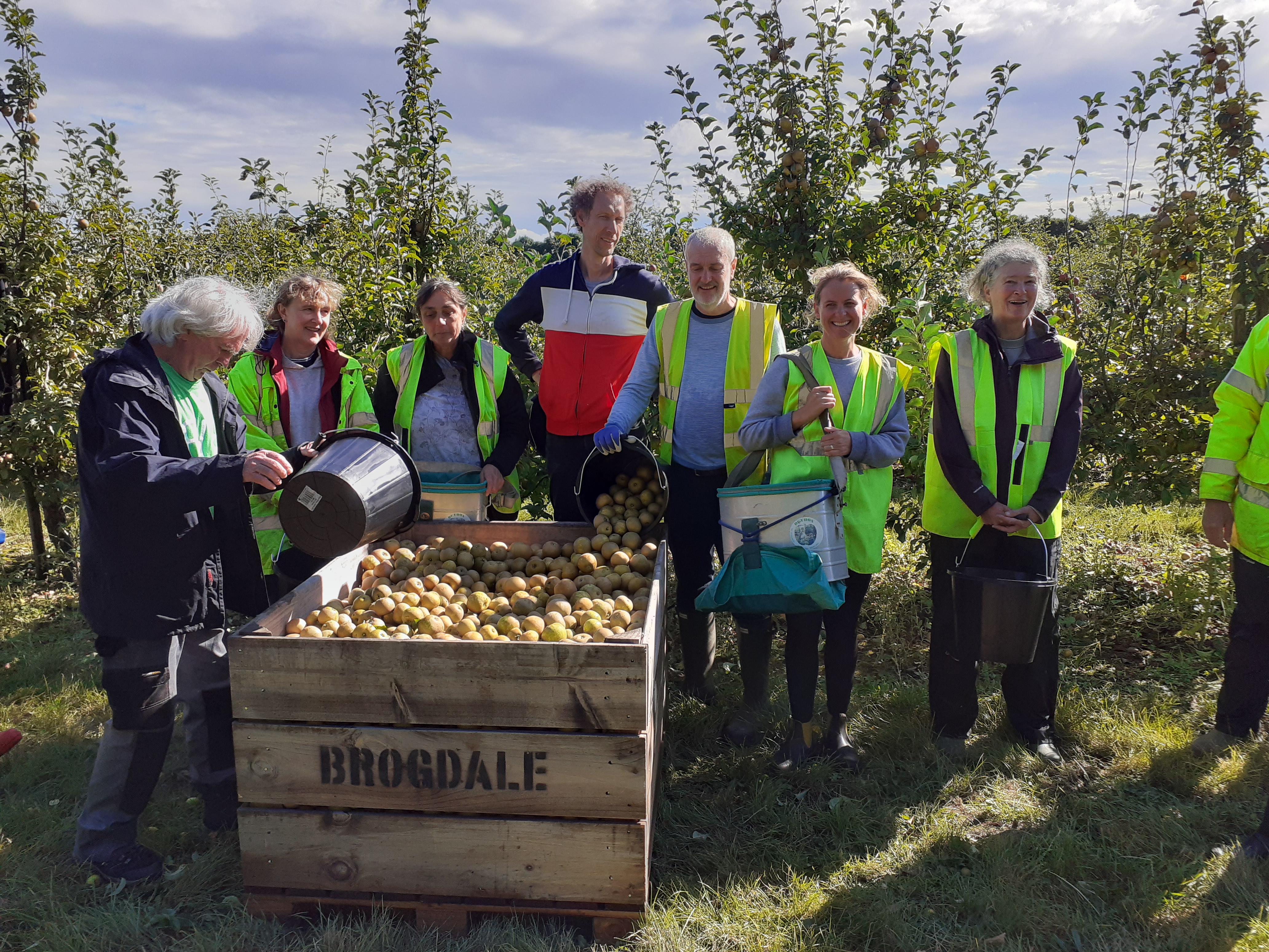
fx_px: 990
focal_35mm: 27
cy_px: 476
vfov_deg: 51.4
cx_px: 634
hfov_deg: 65.3
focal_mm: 3.6
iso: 40
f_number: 1.9
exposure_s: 1/842
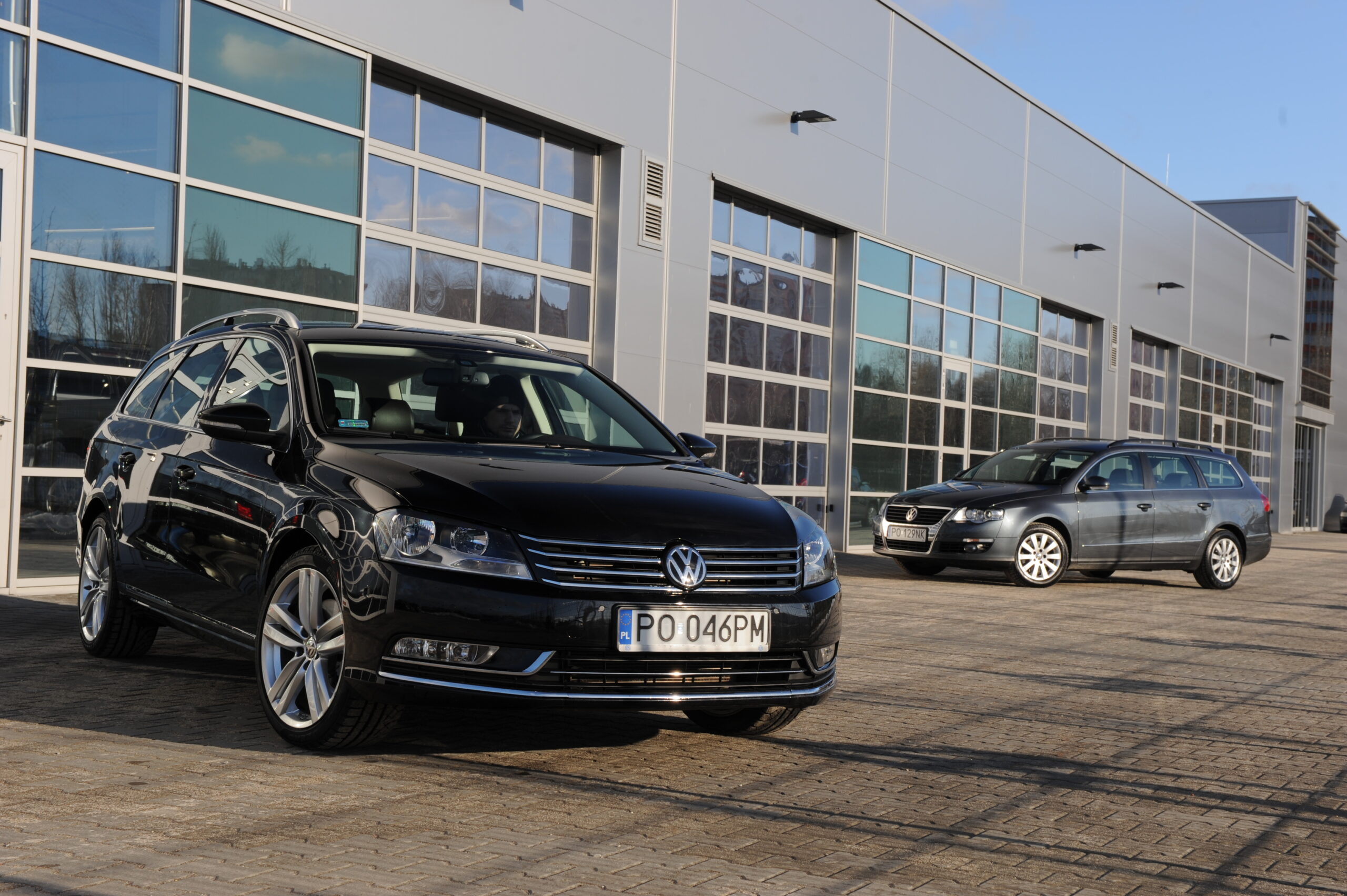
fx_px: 1869
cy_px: 448
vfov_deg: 27.0
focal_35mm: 50
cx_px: 674
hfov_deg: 39.6
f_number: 10
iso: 200
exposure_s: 1/100
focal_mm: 50
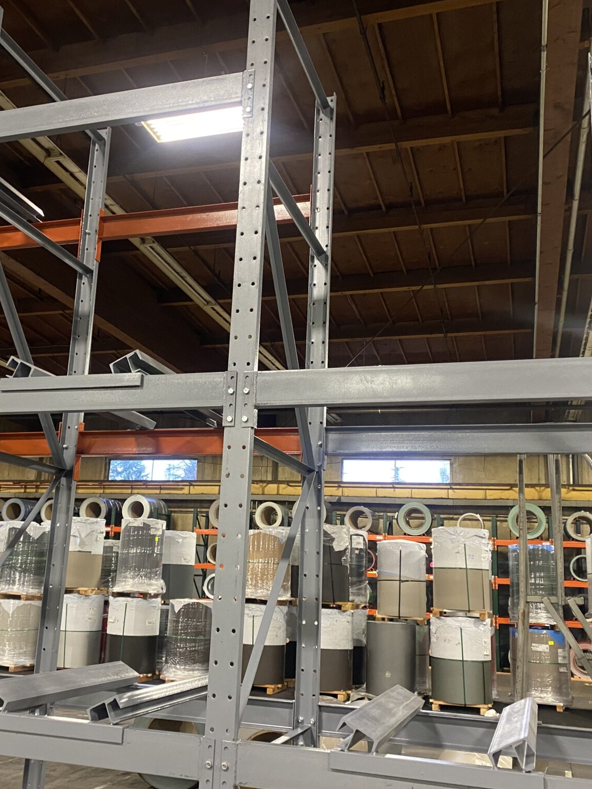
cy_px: 396
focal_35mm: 35
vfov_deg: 52.6
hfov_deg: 40.6
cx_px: 252
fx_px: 798
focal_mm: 4.25
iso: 400
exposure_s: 1/40
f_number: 1.8
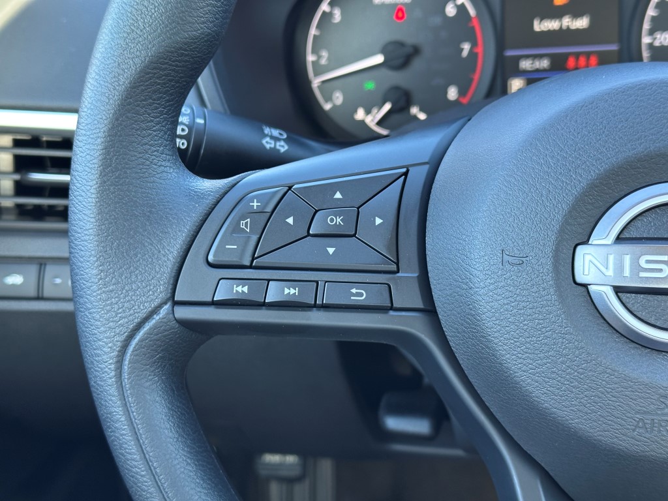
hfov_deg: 39.7
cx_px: 334
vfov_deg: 30.3
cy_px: 250
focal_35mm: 48
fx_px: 926
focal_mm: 6.86
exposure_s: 1/60
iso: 100
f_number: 1.78
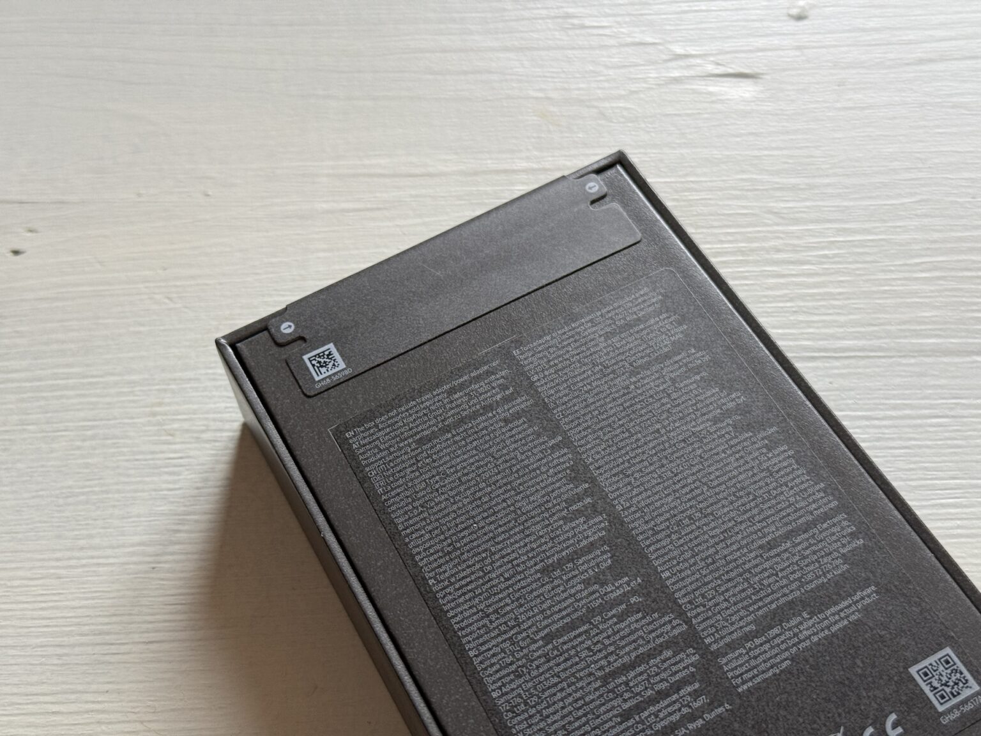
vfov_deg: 30.3
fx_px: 1360
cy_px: 368
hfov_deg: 39.7
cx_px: 490
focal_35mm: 48
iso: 125
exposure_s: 1/60
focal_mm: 6.76
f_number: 1.78
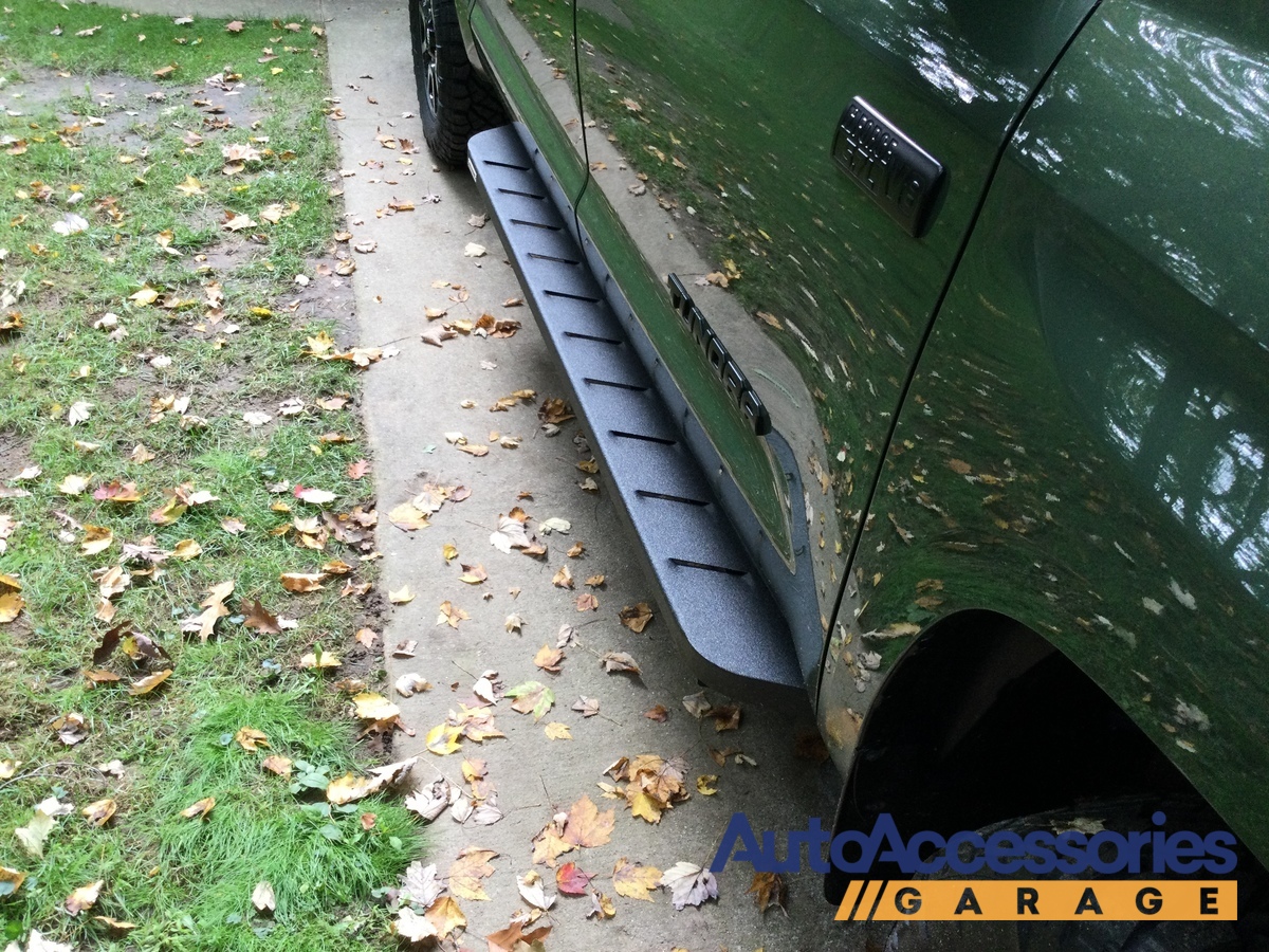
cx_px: 634
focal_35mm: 31
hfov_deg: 58.4
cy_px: 476
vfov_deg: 45.4
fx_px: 1136
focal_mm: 3.3
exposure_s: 1/30
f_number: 2.4
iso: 32
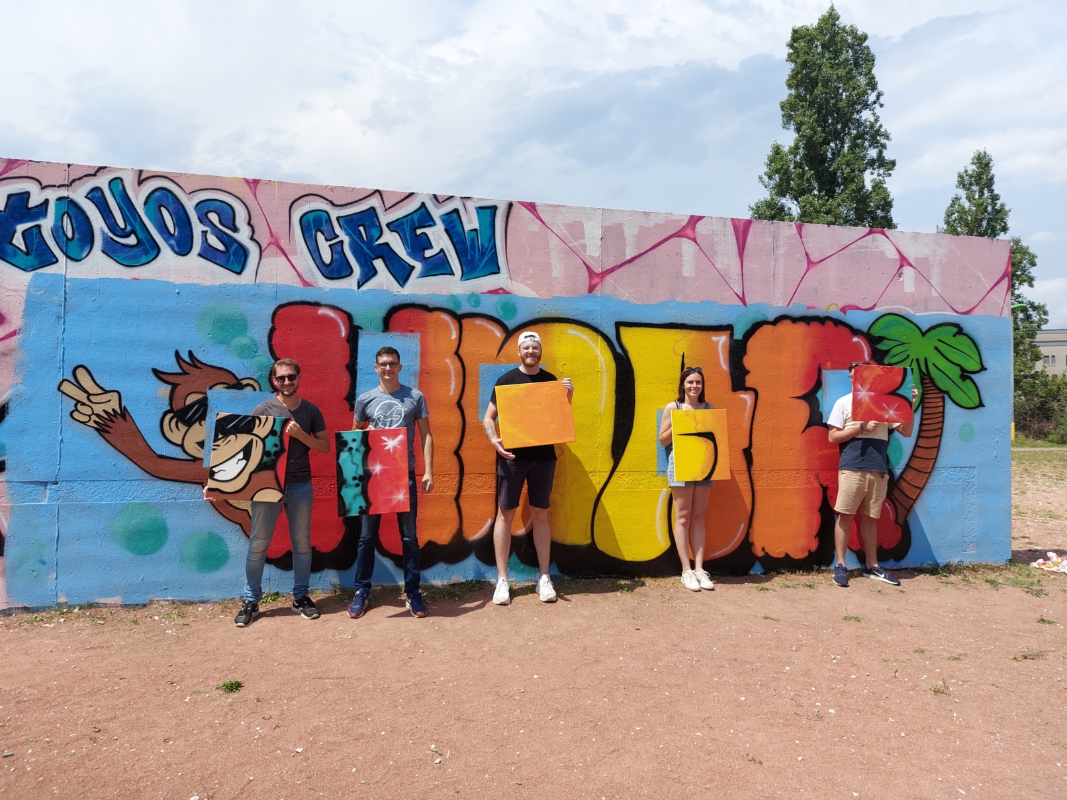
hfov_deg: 71.6
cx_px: 534
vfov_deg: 56.8
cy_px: 400
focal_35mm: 24
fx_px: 740
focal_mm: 5.23
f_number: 1.8
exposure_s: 1/1184
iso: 25
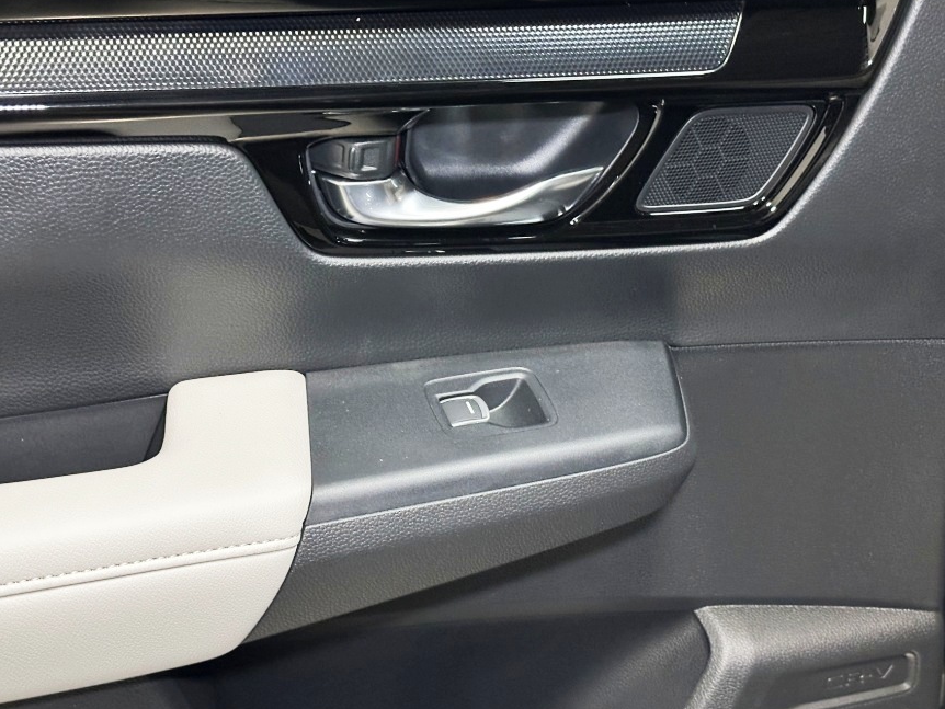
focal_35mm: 57
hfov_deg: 33.8
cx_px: 471
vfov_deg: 25.6
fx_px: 1557
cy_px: 300
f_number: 1.78
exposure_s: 1/30
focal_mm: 6.86
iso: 500
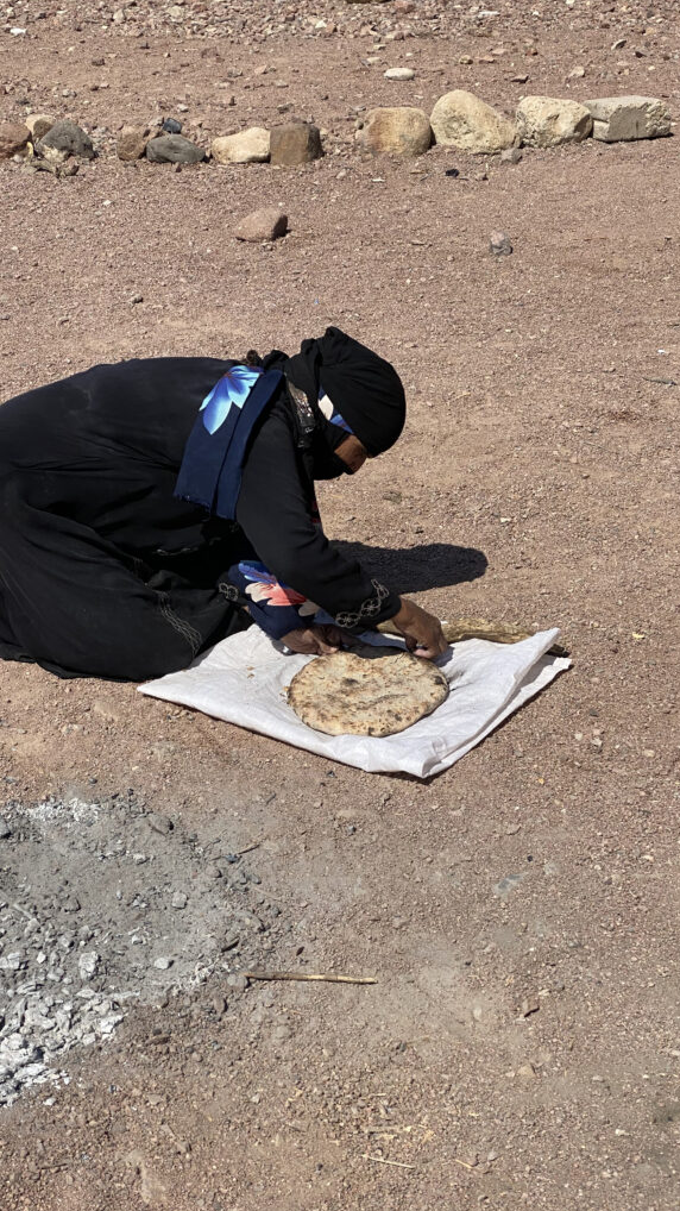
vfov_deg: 36.6
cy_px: 608
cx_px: 266
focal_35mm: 57
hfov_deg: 21.0
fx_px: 1829
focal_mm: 6
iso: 20
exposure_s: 1/2817
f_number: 2
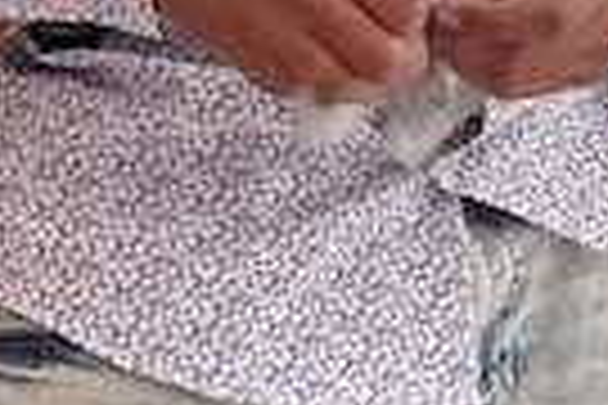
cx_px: 1081
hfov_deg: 9.9
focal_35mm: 197
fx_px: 3327
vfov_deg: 6.9
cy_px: -151
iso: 80
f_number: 1.6
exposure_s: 1/60
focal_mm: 4.2
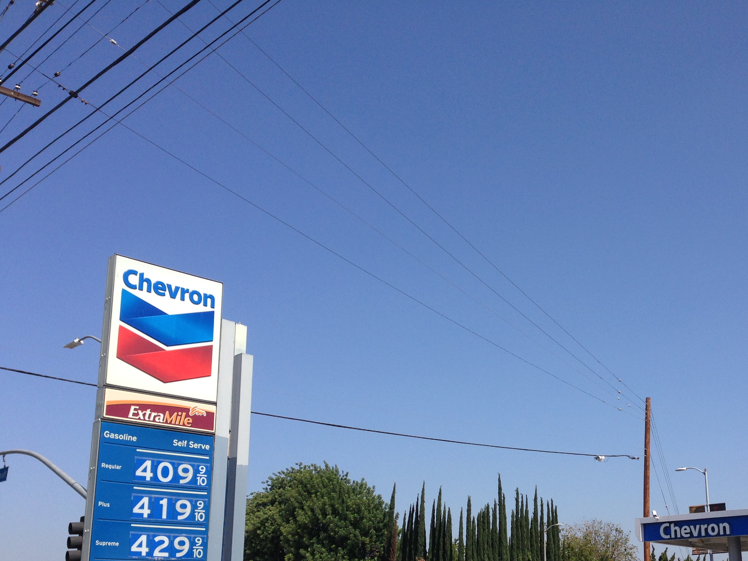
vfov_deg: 31.9
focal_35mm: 45
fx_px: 972
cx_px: 495
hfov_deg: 41.6
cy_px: 381
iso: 50
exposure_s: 1/1466
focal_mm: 4.12
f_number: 2.4
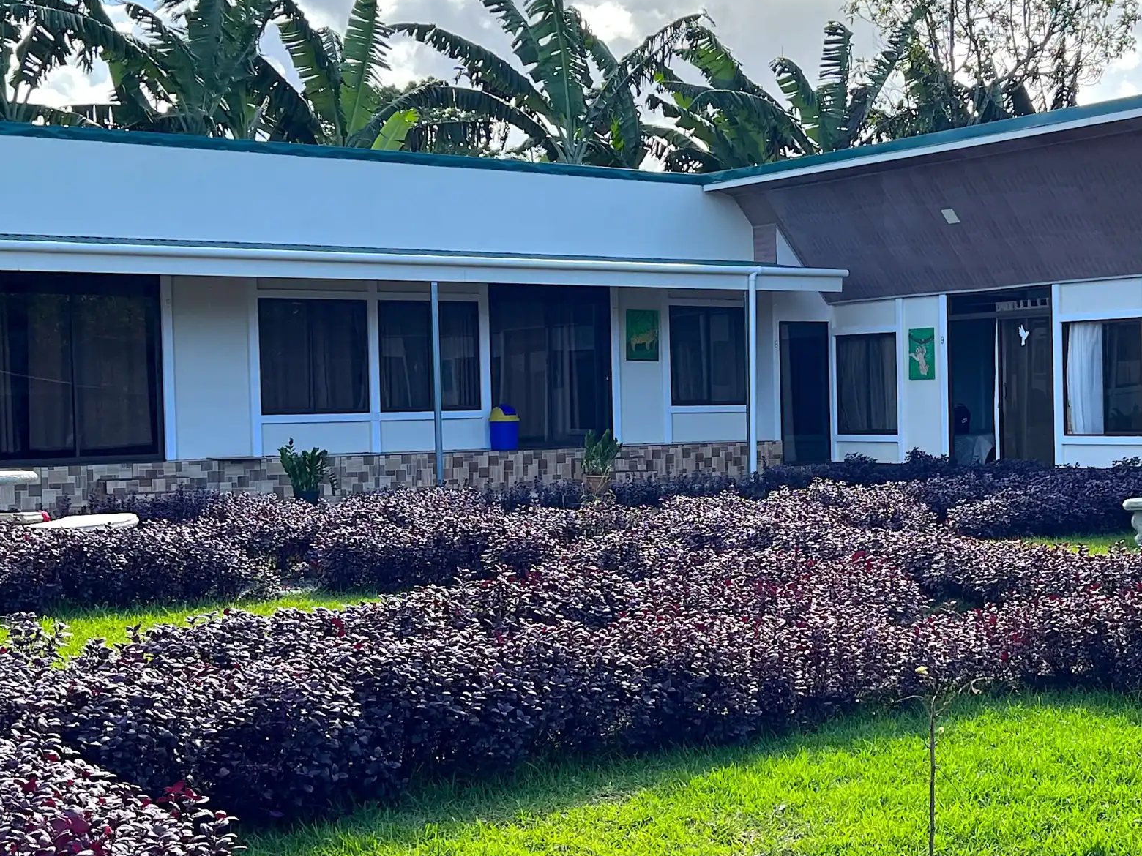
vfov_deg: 26.1
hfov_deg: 33.7
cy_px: 448
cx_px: 838
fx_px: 1847
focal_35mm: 56
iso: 50
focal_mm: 5.7
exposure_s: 1/2571
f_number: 1.5
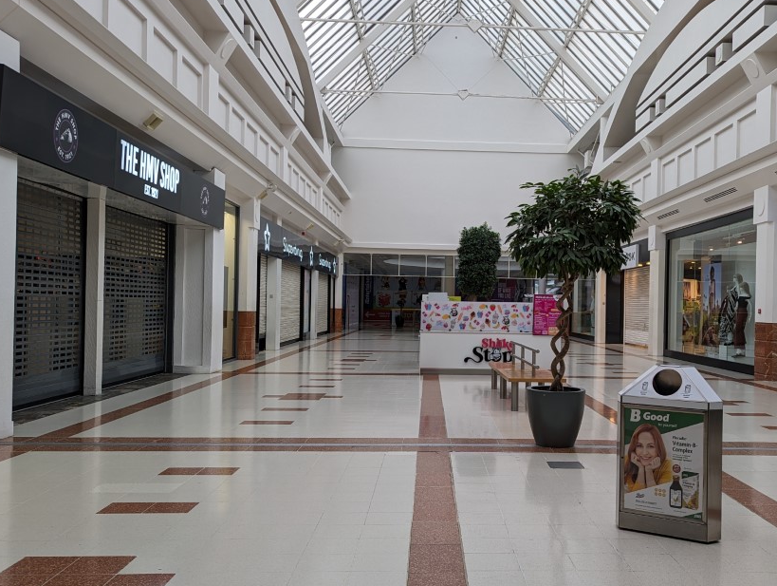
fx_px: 787
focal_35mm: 35
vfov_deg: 40.8
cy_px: 307
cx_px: 463
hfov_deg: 52.2
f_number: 1.85
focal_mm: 6.81
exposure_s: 1/93.2
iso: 40
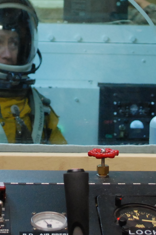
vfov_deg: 14.3
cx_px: 31
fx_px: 929
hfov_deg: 9.6
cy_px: 60
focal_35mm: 143
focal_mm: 28
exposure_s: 1/50
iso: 800
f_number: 3.5
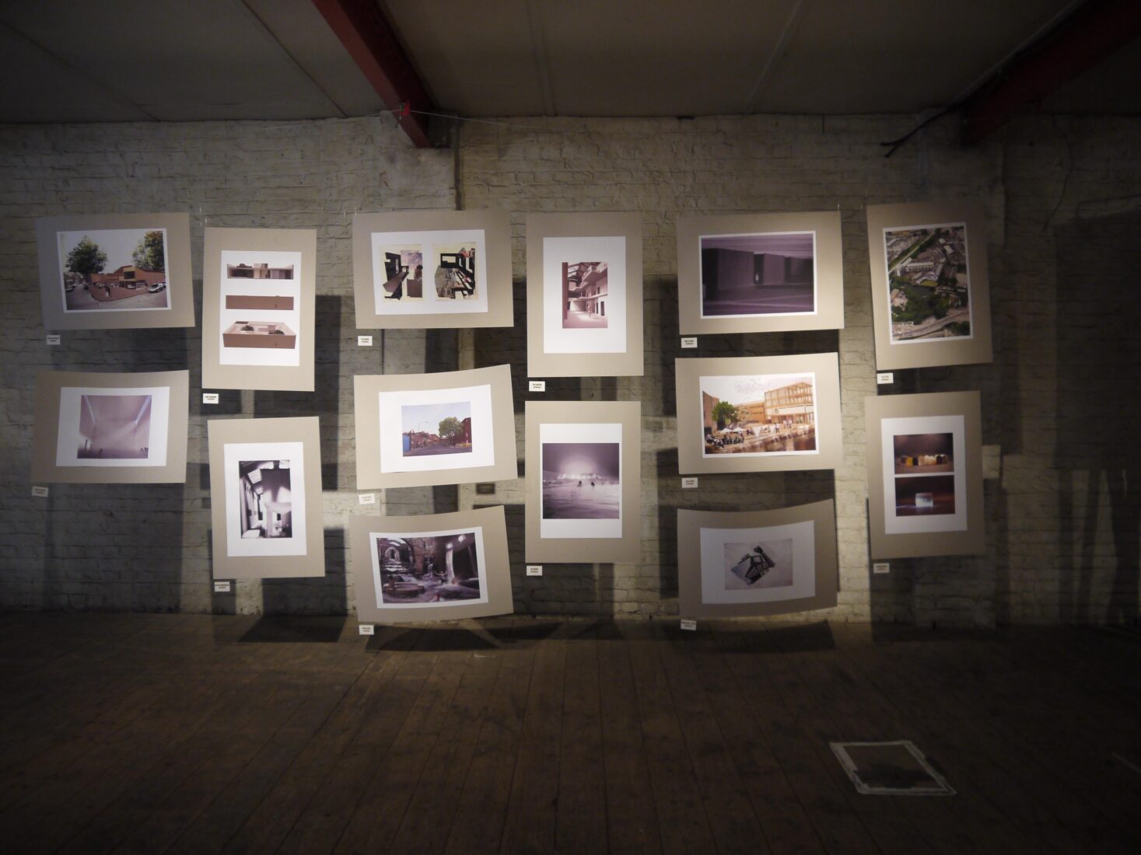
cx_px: 570
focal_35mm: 28
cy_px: 428
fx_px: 923
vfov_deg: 49.7
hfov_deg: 63.4
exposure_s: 1/15
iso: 400
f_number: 3.5
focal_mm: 14
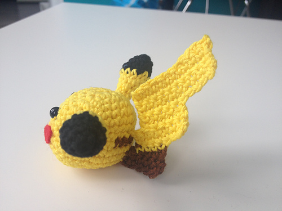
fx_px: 285
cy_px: 106
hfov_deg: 52.6
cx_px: 141
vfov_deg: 40.7
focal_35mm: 35
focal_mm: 4.28
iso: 50
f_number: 2.4
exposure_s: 1/24
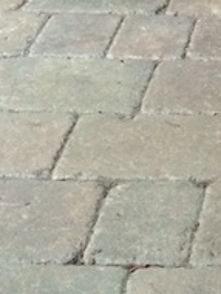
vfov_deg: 13.8
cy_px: -283
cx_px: 442
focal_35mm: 122
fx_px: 1036
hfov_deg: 11.1
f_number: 2.2
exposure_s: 1/33
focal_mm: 4.15
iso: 250
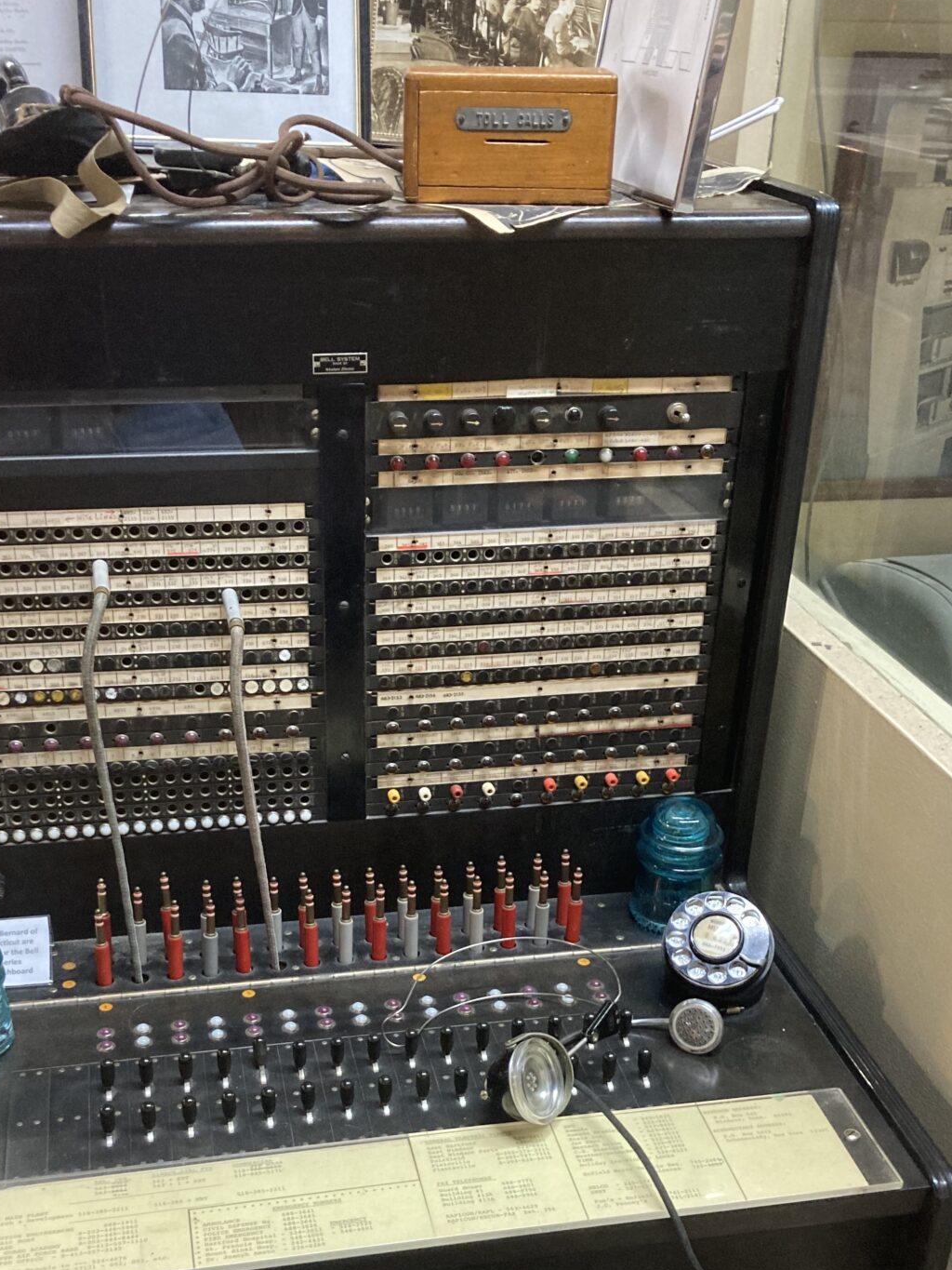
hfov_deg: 34.3
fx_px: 1540
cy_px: 878
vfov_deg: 43.9
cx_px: 409
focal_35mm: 42
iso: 400
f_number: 1.8
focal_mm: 3.99
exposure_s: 1/30
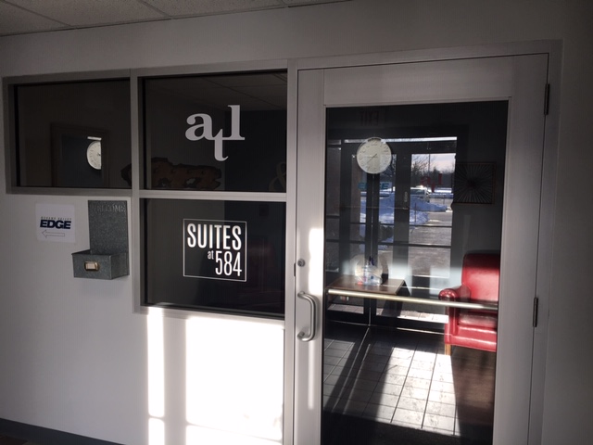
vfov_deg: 48.2
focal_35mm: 29
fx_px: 497
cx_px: 296
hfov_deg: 61.7
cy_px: 222
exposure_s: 1/120
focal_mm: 4.15
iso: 25
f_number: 2.2
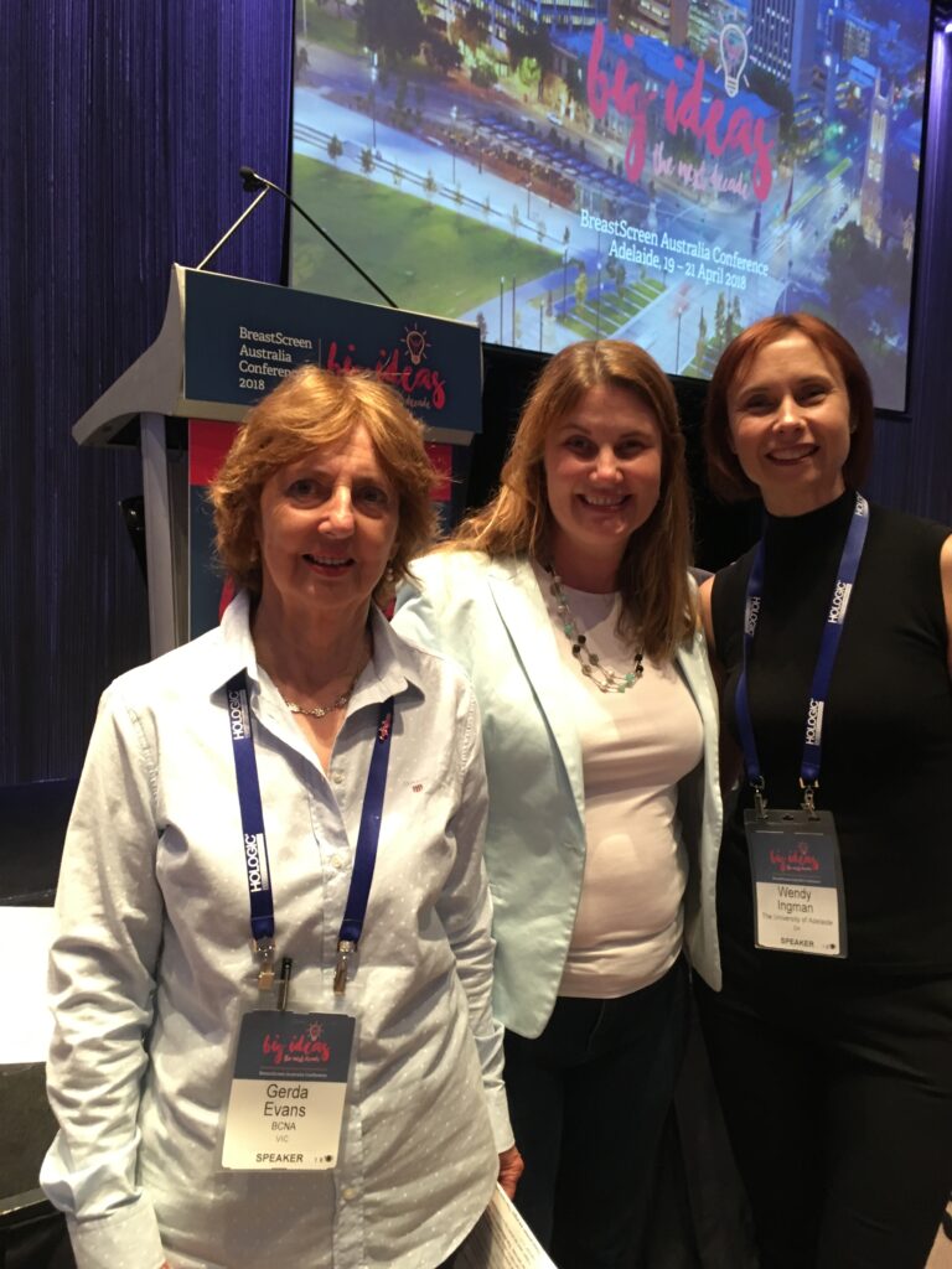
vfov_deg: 61.7
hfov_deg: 48.2
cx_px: 476
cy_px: 634
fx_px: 1063
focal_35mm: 29
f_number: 2.2
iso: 160
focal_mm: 4.15
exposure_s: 1/33
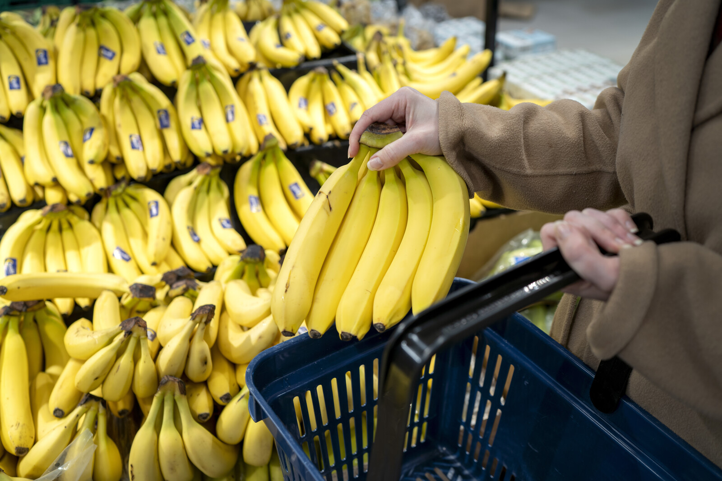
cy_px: 240
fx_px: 702
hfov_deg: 54.4
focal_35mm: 35
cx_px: 361
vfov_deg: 37.9
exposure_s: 1/100
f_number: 2.8
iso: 100
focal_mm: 35
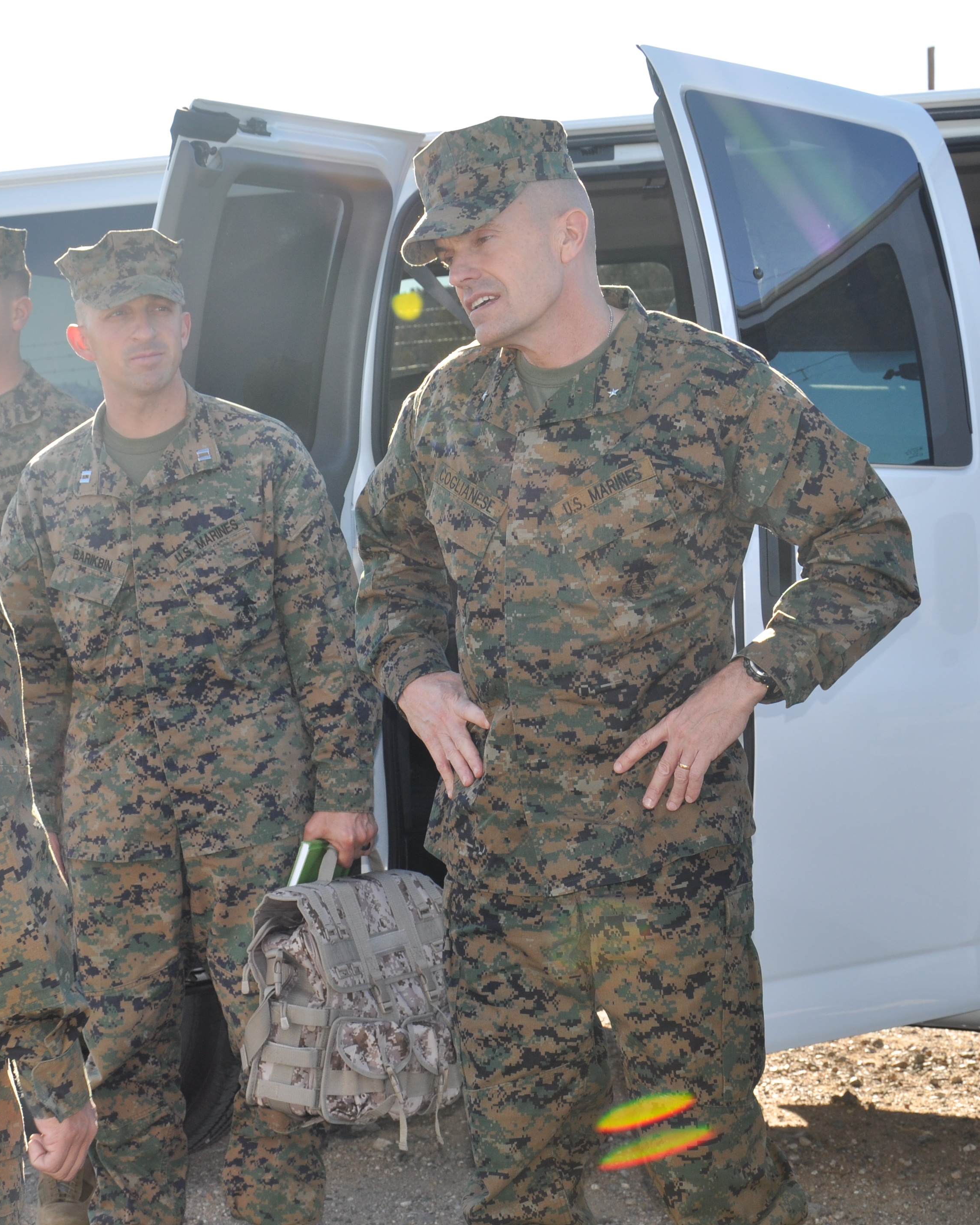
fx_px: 3227
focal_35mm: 89
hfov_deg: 17.3
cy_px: 613
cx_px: 512
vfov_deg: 21.5
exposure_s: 1/200
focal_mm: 42
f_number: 9
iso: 200
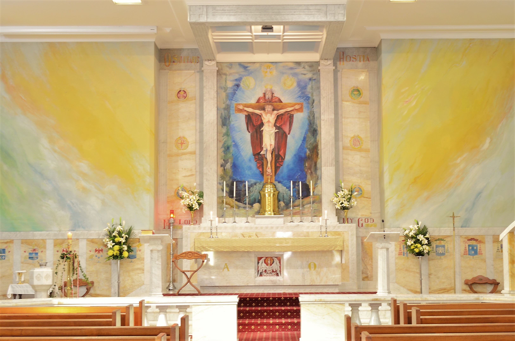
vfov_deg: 34.1
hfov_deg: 49.6
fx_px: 557
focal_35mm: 39
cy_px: 170
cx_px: 258
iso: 250
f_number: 5.6
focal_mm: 26
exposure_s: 1/3
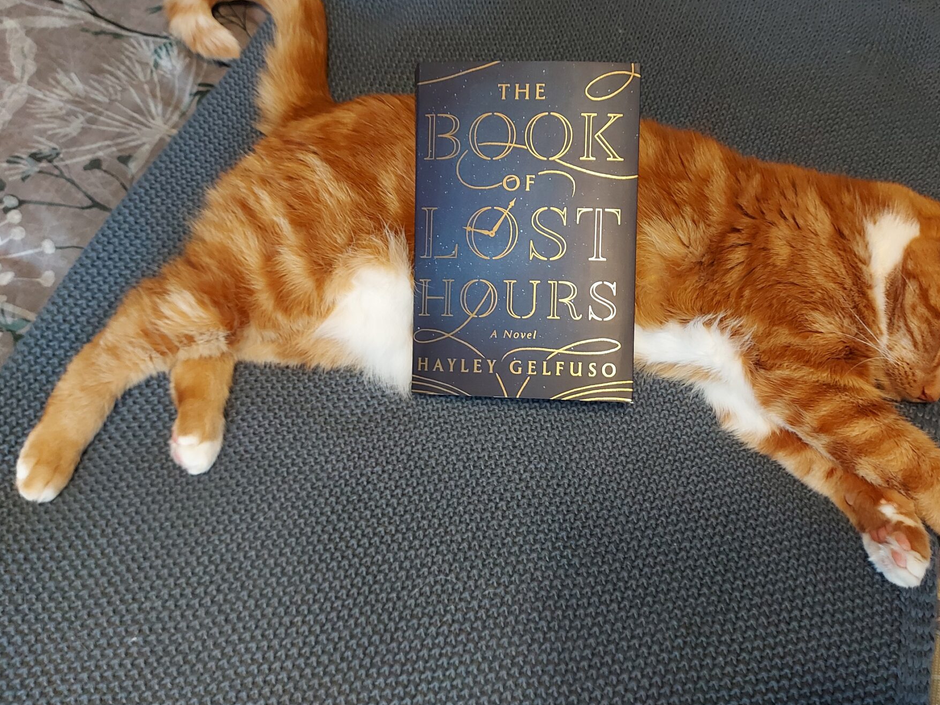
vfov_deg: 49.6
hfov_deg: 63.1
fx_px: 760
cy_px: 307
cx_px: 540
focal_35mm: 28
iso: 250
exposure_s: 1/30
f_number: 1.8
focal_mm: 5.23
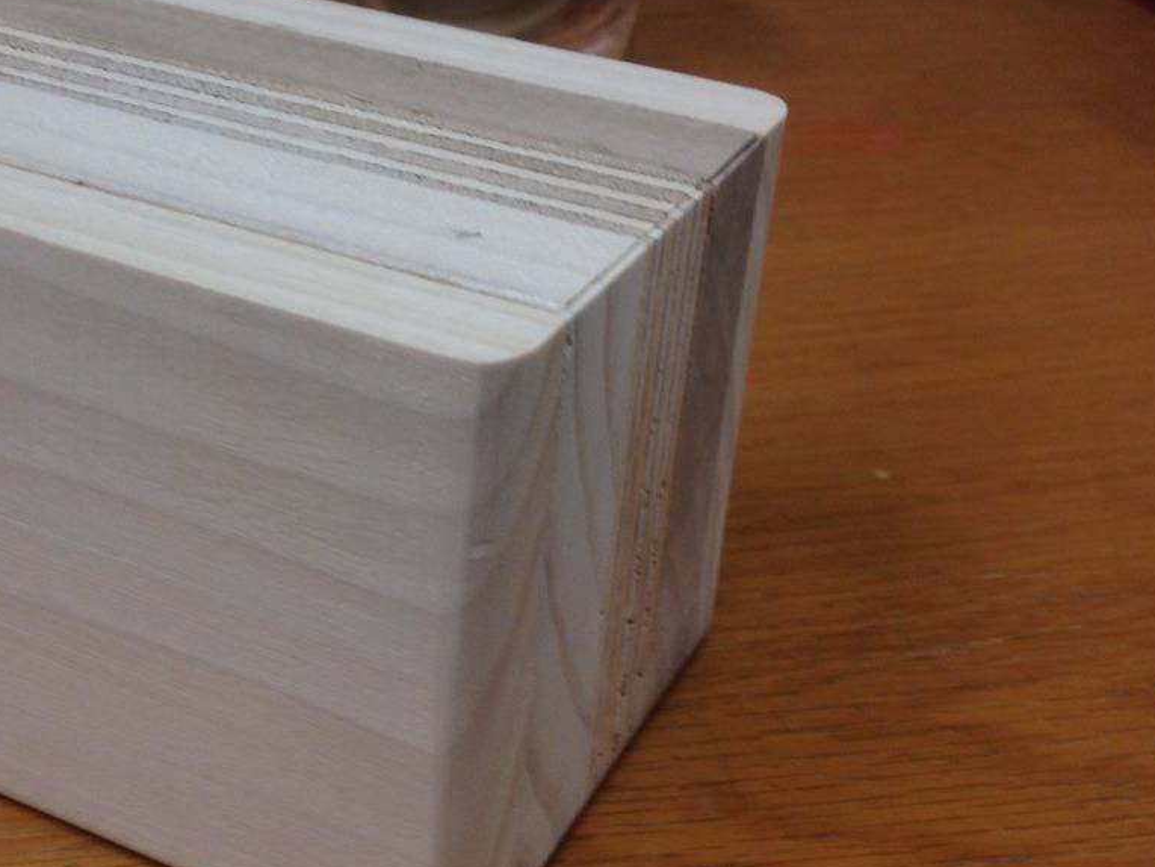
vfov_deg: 22.3
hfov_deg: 28.9
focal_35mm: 66
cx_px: 283
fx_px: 2202
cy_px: 434
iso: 50
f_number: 2.4
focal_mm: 4.28
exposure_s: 1/30
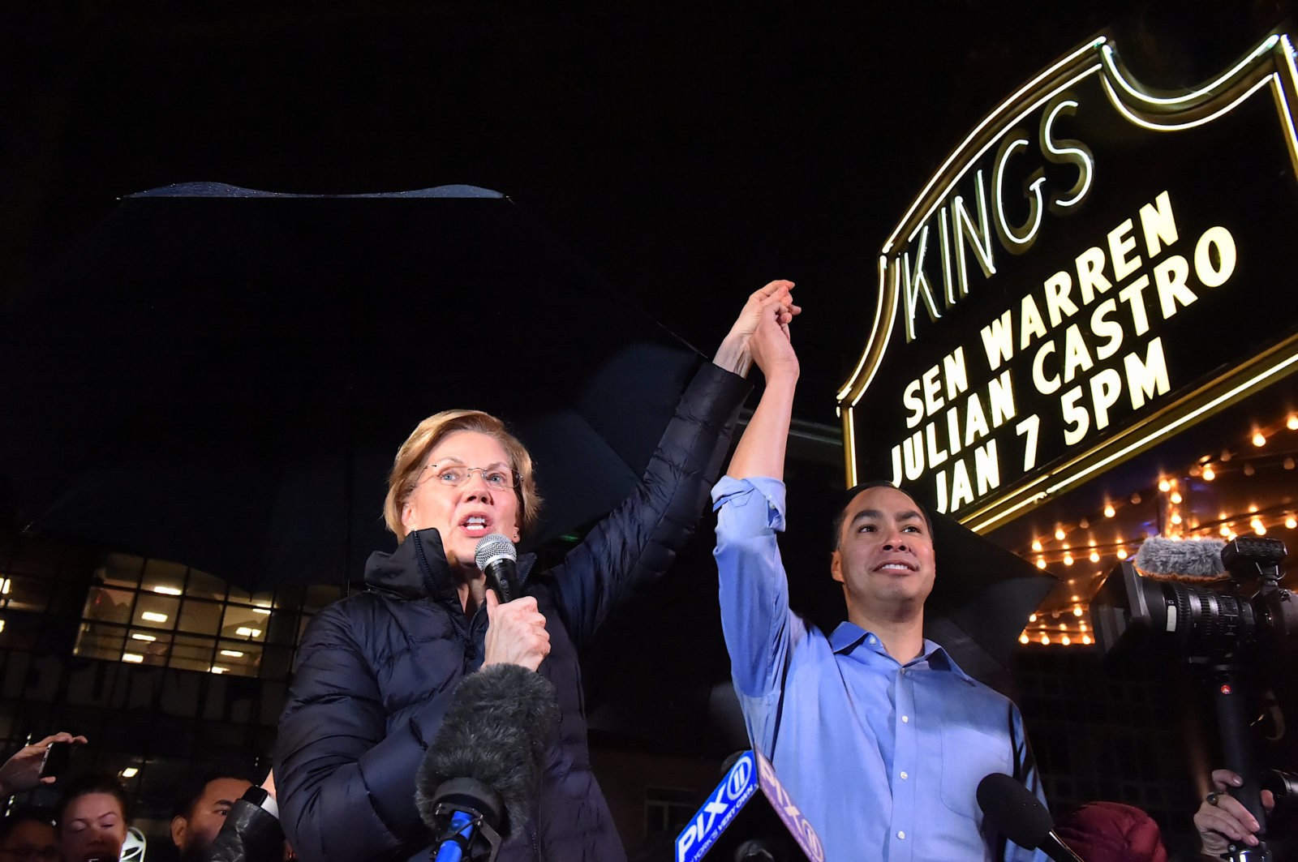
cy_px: 431
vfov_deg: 41.0
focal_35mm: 32
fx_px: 1152
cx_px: 649
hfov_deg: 58.8
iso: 25600
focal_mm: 32
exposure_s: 1/400
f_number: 9
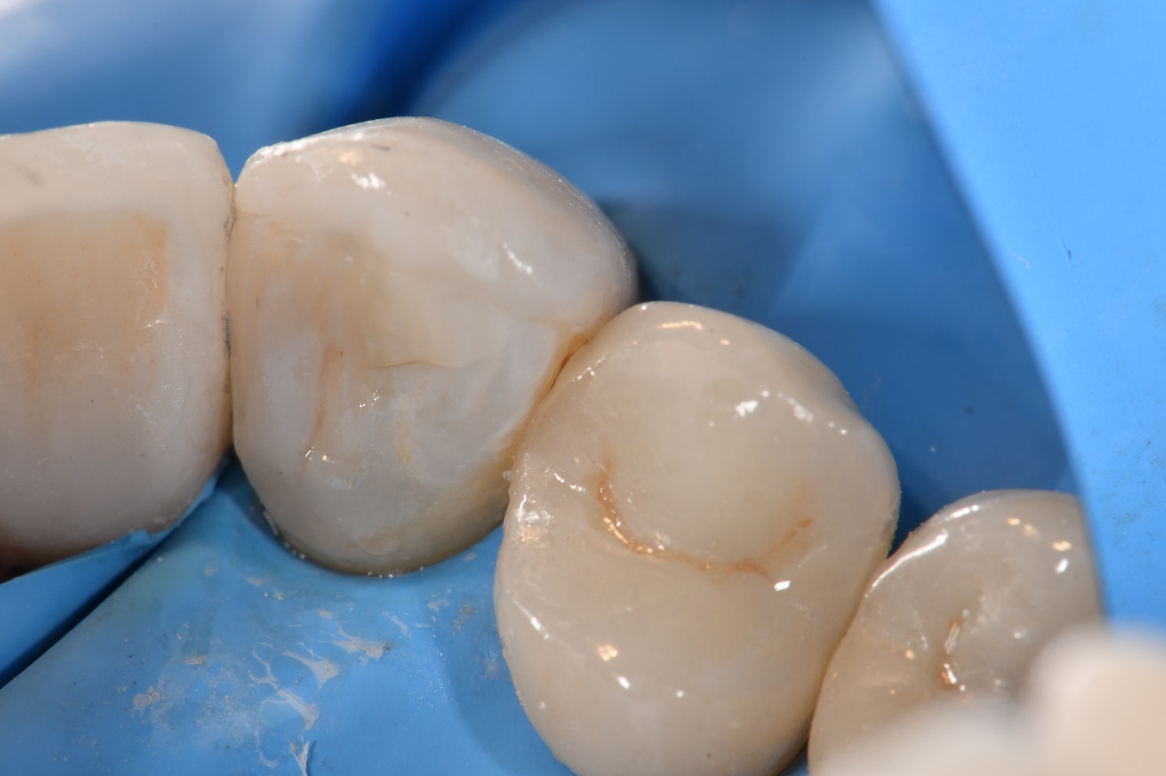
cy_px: 388
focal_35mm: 157
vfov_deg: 8.7
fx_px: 5082
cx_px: 583
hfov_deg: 13.1
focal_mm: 105
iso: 200
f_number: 32
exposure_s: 1/160
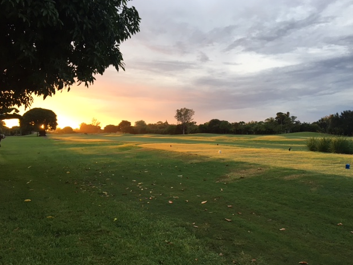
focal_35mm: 30
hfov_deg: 60.0
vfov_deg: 46.8
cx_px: 180
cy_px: 129
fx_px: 306
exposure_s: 1/30
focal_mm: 4.15
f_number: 2.2
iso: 32
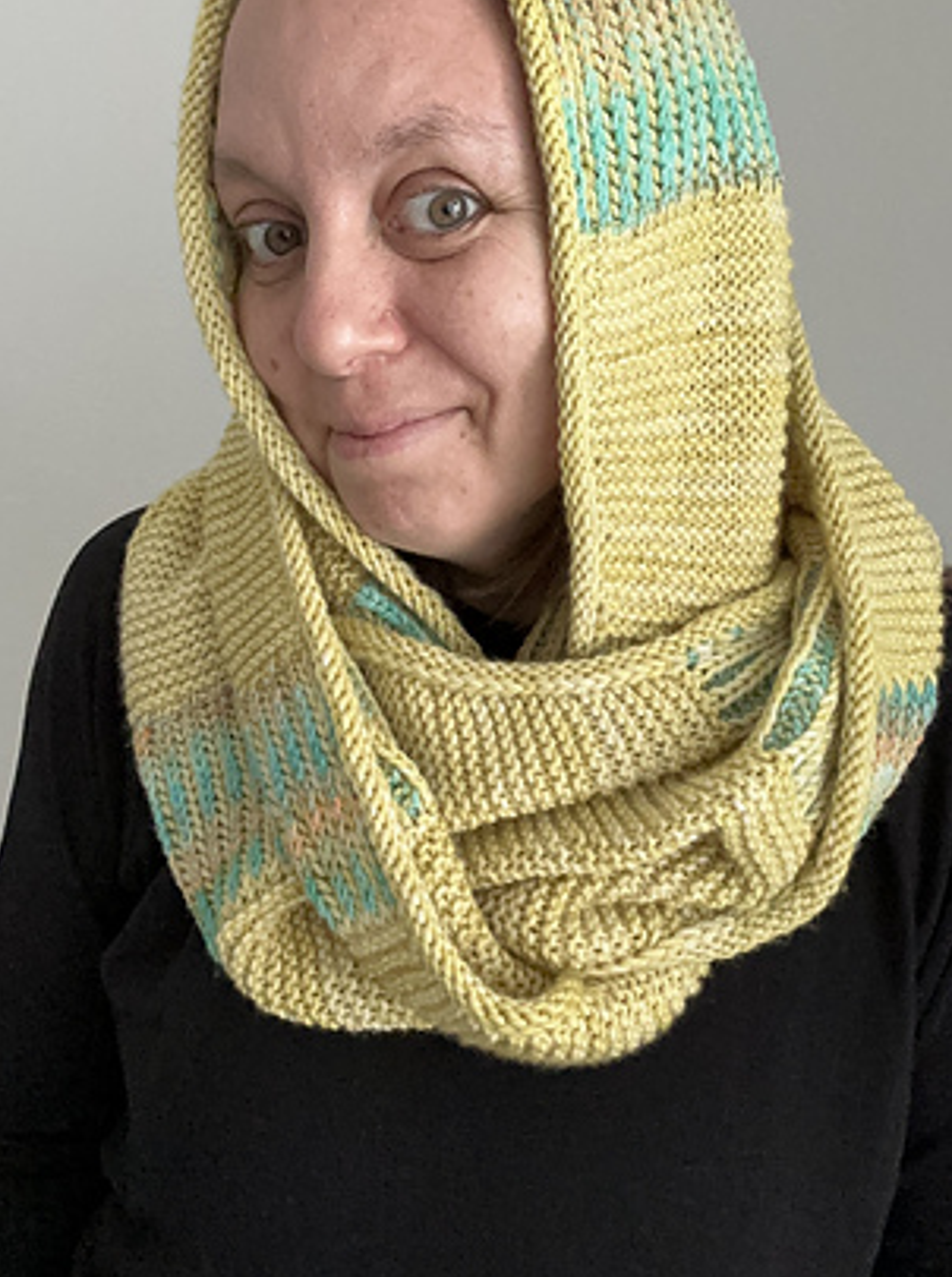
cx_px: 506
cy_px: 527
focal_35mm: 37
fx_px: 1362
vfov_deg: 50.0
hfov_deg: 38.5
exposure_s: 1/60
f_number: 1.9
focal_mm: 2.69
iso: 250
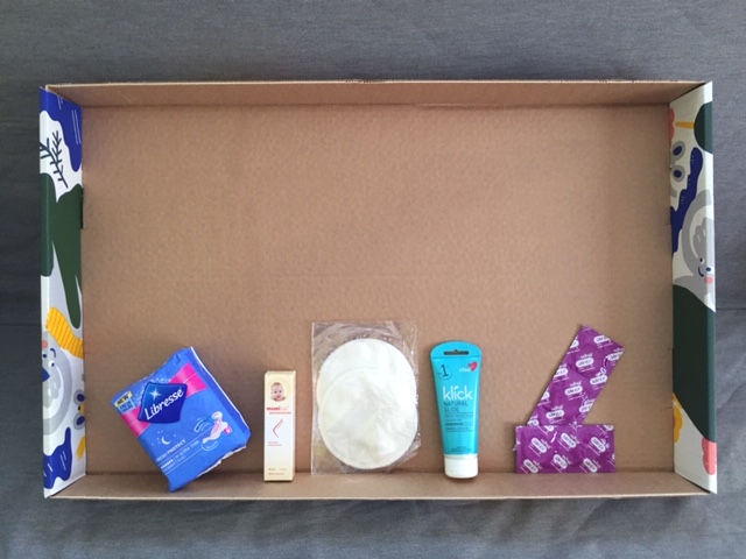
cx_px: 373
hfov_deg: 61.7
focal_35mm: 29
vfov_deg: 48.2
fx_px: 625
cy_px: 280
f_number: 2.2
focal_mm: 4.15
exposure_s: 1/33
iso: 160
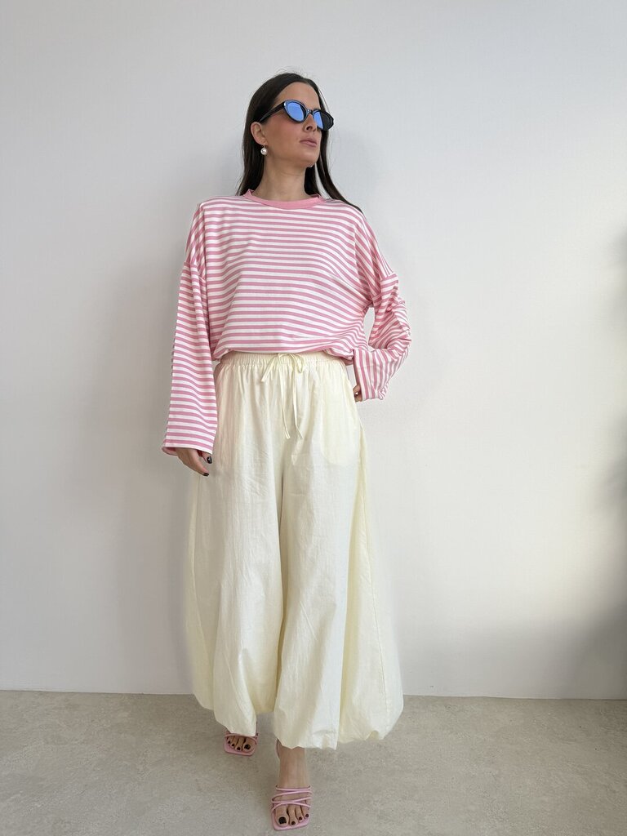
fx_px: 580
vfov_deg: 71.6
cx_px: 314
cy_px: 418
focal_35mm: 24
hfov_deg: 56.8
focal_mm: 6.76
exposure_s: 1/504
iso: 80
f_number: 1.78
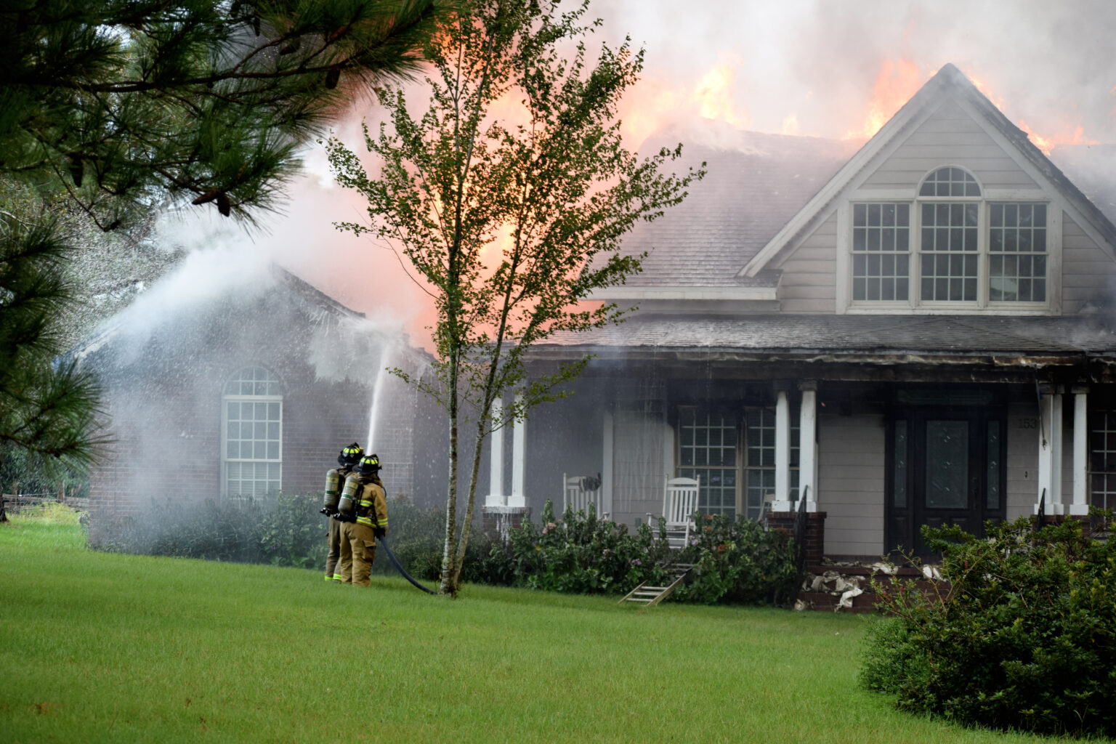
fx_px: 3627
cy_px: 372
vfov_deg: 11.7
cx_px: 558
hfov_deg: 17.5
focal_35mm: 117
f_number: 5.6
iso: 400
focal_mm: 78
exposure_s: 1/125
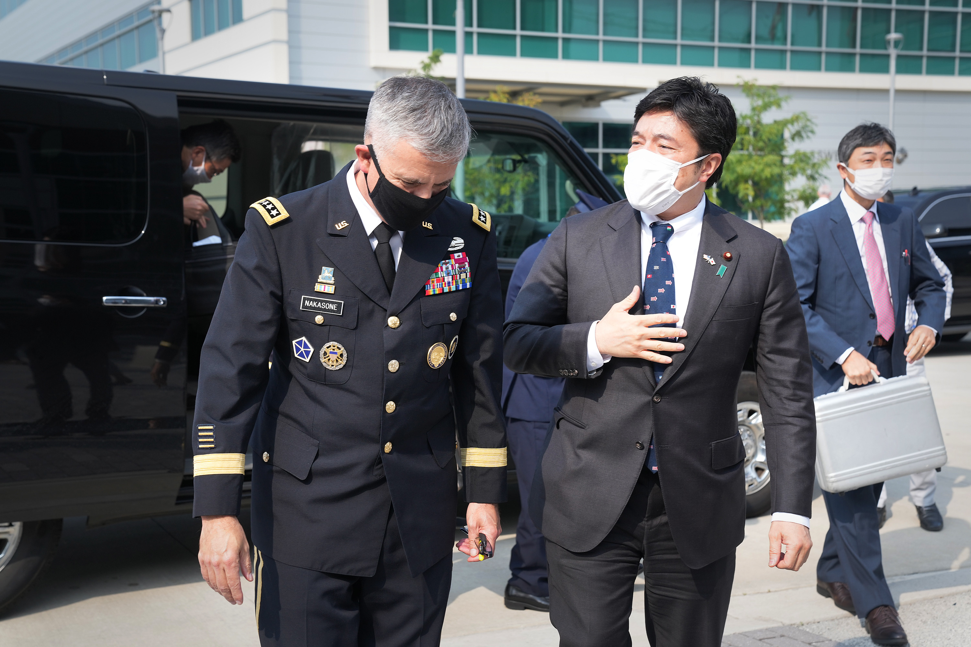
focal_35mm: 51
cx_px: 486
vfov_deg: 26.5
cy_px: 324
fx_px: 1375
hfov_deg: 38.9
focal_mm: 51
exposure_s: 1/640
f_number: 5.6
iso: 400
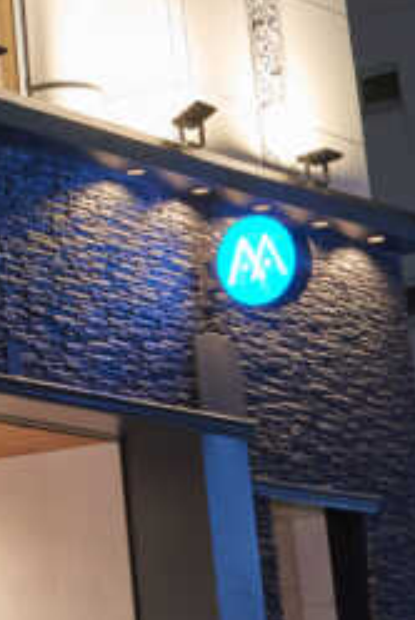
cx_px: -481
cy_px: -70
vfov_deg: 13.8
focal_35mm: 145
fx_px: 2500
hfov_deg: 8.8
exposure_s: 1/6
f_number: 7.1
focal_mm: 24
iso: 400
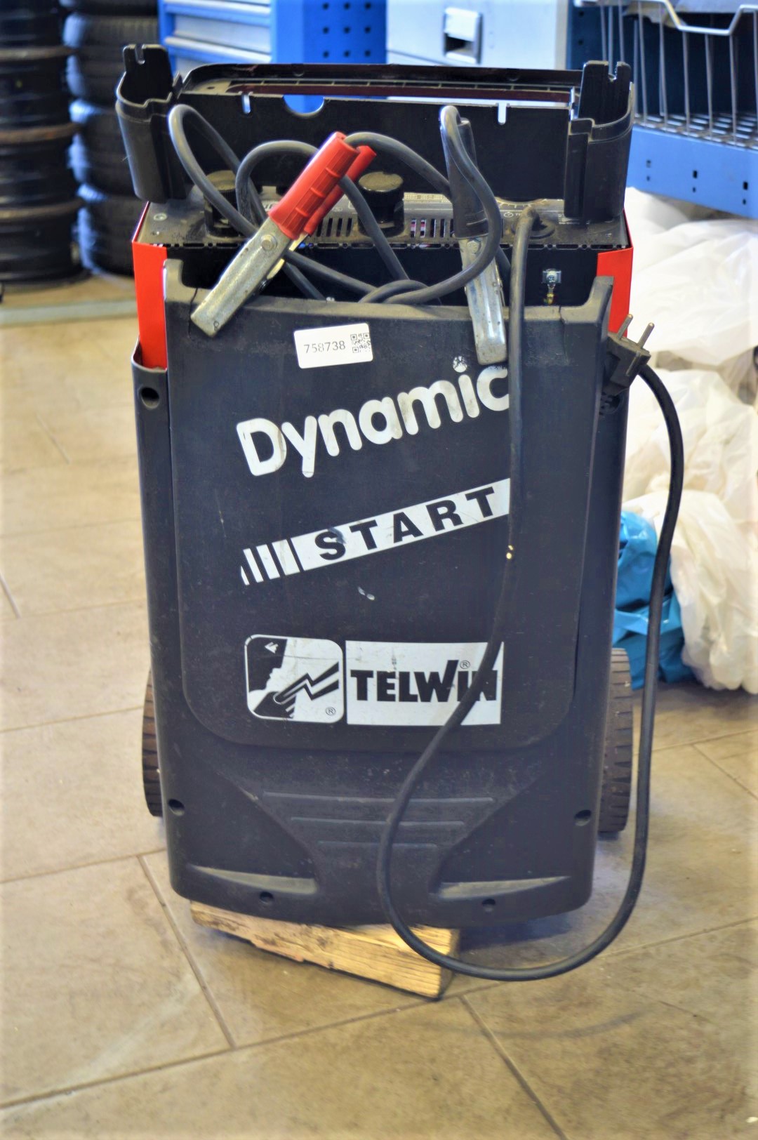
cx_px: 379
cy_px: 570
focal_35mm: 51
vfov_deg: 38.9
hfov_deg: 26.4
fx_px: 1613
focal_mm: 34
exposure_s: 1/20
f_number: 4.5
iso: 400
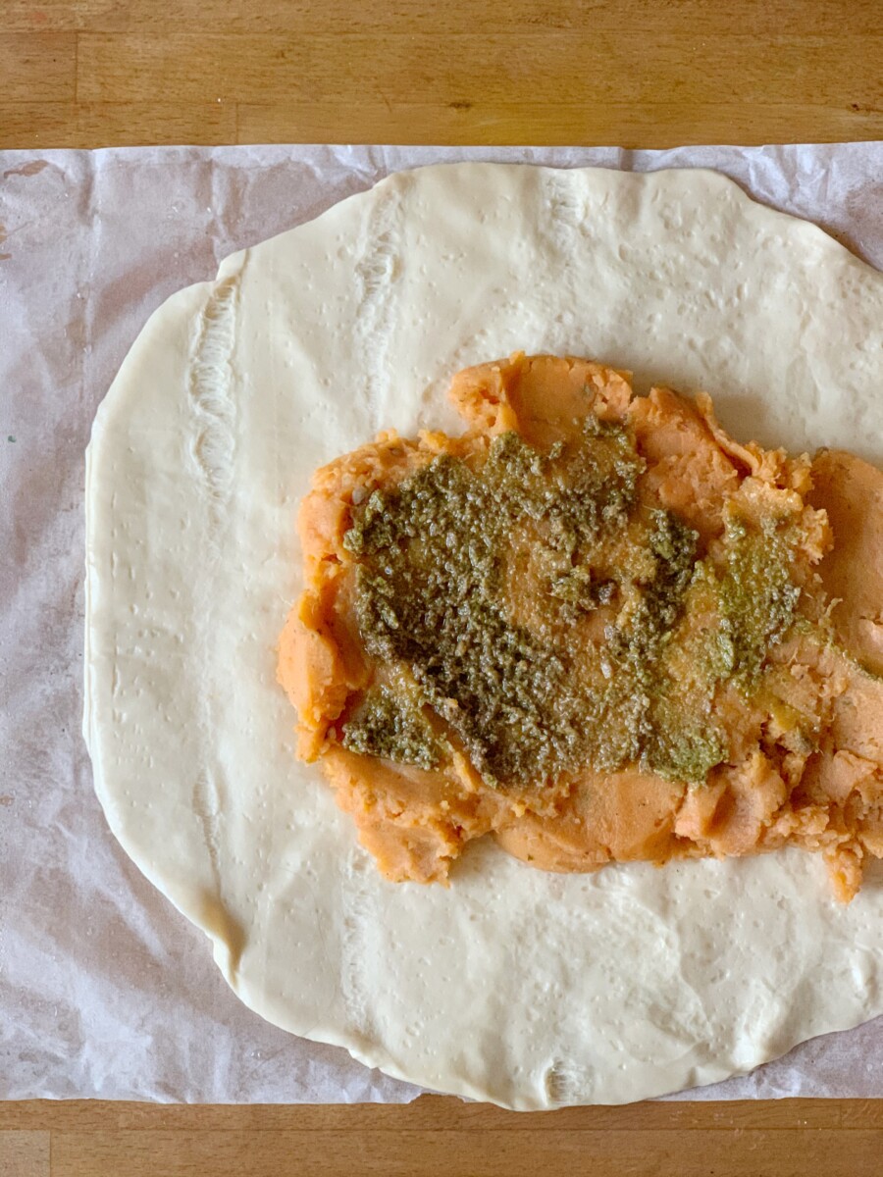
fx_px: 1769
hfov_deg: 28.0
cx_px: 442
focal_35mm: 52
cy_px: 588
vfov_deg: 36.8
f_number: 2.4
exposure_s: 1/60
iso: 320
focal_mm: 6
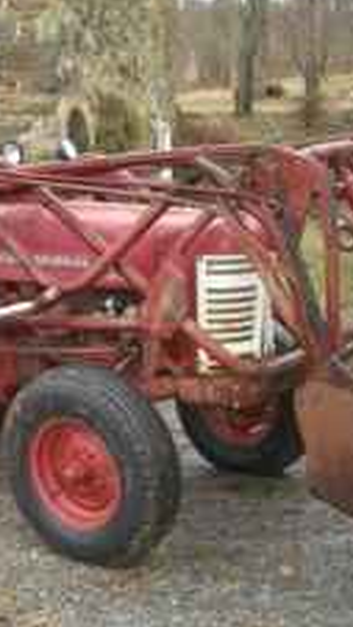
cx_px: 6
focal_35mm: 58
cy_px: 280
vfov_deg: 36.0
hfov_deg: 20.1
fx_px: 966
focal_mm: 5.8
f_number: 2.6
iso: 100
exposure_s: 1/60
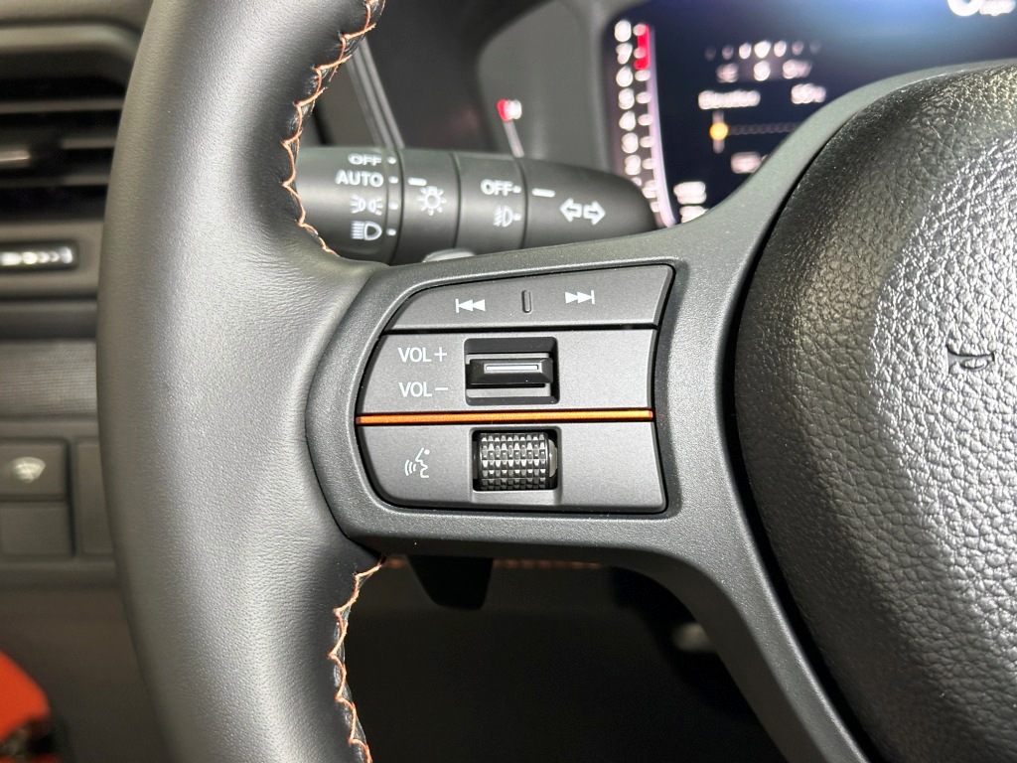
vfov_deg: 30.3
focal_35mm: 48
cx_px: 508
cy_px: 382
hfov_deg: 39.7
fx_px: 1410
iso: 500
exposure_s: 1/40
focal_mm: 6.86
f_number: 1.78
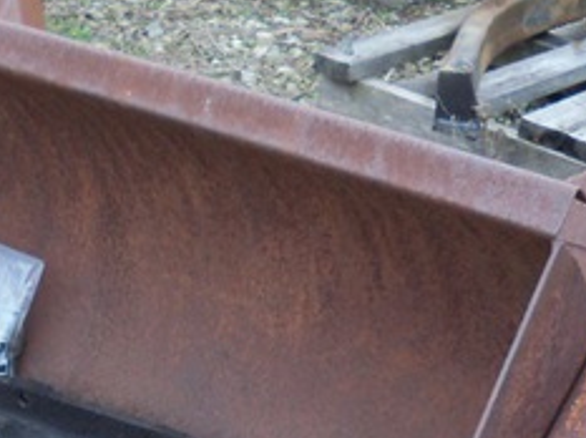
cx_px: 121
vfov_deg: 14.8
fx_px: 1656
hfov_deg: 19.9
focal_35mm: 98
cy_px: 441
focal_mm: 6.3
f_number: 3.5
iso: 100
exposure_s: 1/125
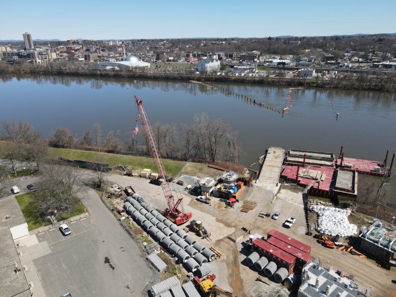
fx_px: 275
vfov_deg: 56.8
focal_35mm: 24
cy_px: 148
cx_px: 198
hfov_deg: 71.6
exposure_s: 1/640
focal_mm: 4.5
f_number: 2.8
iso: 100
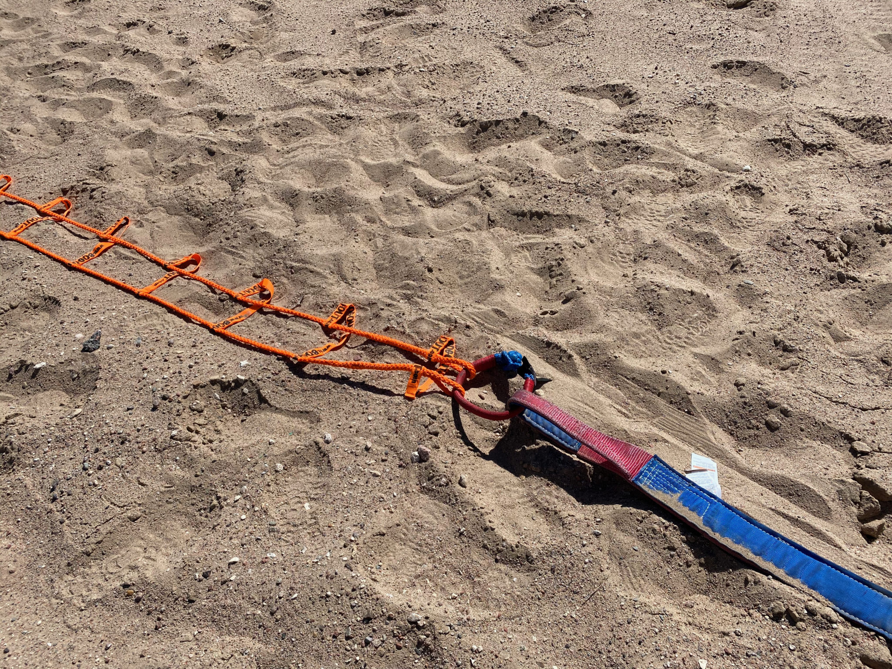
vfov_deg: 53.1
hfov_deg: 67.3
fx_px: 670
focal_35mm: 26
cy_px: 334
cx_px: 446
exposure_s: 1/4808
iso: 32
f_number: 1.8
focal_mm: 4.25
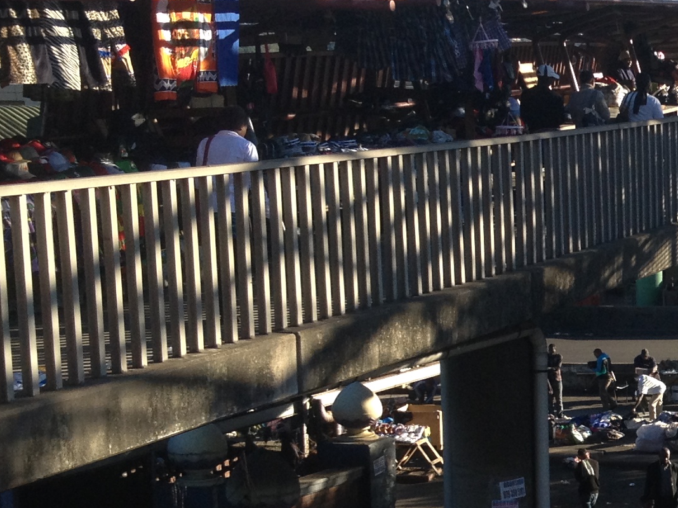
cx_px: 928
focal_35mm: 107
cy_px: 417
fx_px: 2096
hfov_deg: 17.1
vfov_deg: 13.8
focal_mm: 4.28
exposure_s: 1/487
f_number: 2.4
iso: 50
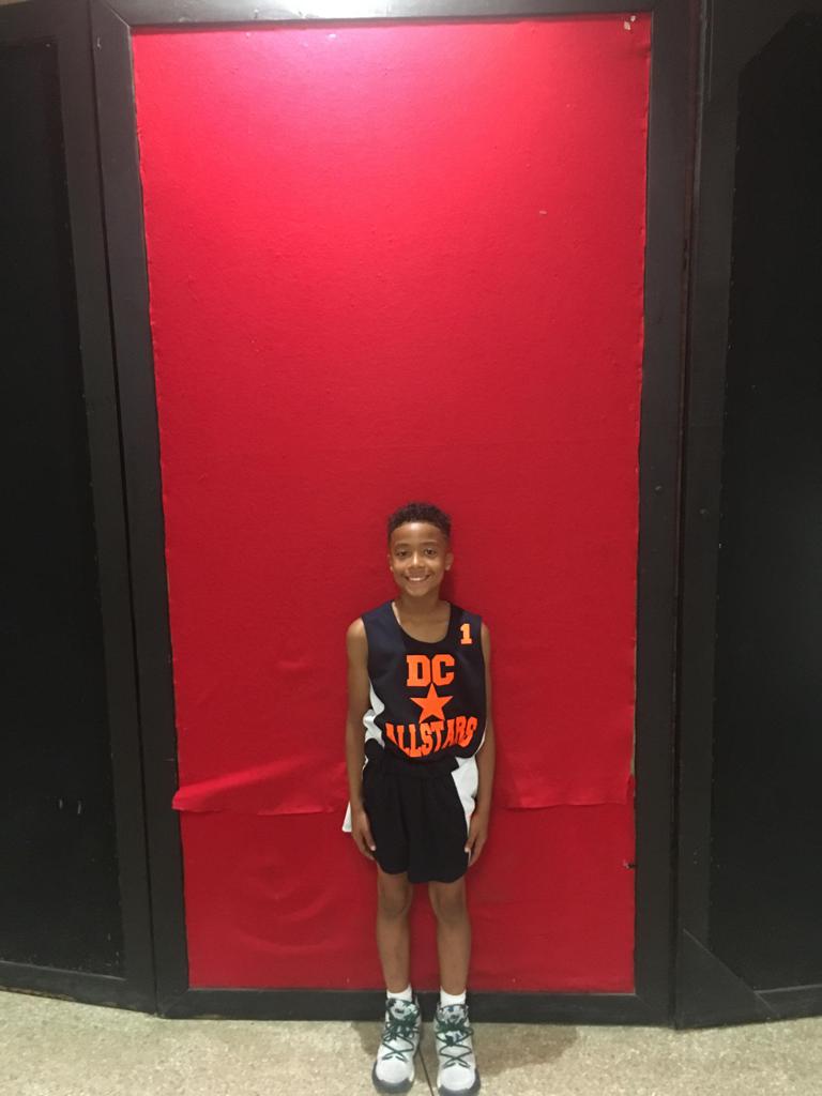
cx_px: 411
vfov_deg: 61.7
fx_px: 918
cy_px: 548
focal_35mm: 29
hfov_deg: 48.2
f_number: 2.2
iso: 250
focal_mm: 4.15
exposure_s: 1/15
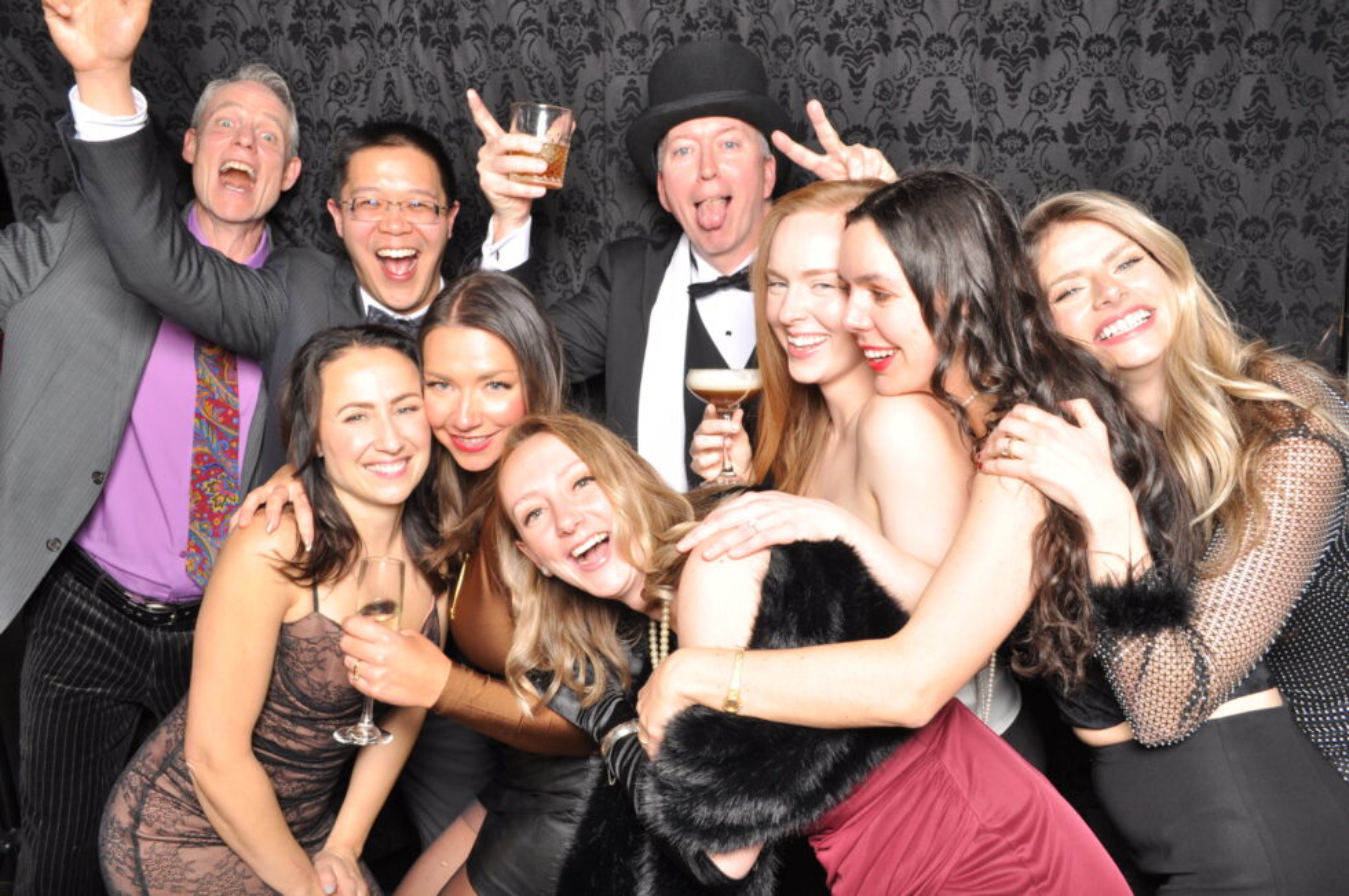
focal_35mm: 30
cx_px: 674
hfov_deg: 62.0
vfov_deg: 43.5
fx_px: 1123
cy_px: 448
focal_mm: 20
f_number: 8
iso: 400
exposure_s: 1/200
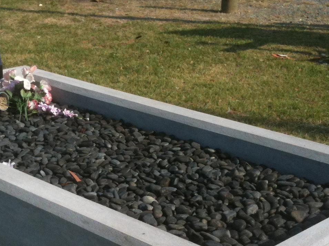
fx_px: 713
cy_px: 202
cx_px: 127
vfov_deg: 19.4
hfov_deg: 25.9
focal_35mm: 75
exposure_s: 1/1086
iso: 64
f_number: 2.8
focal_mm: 3.85
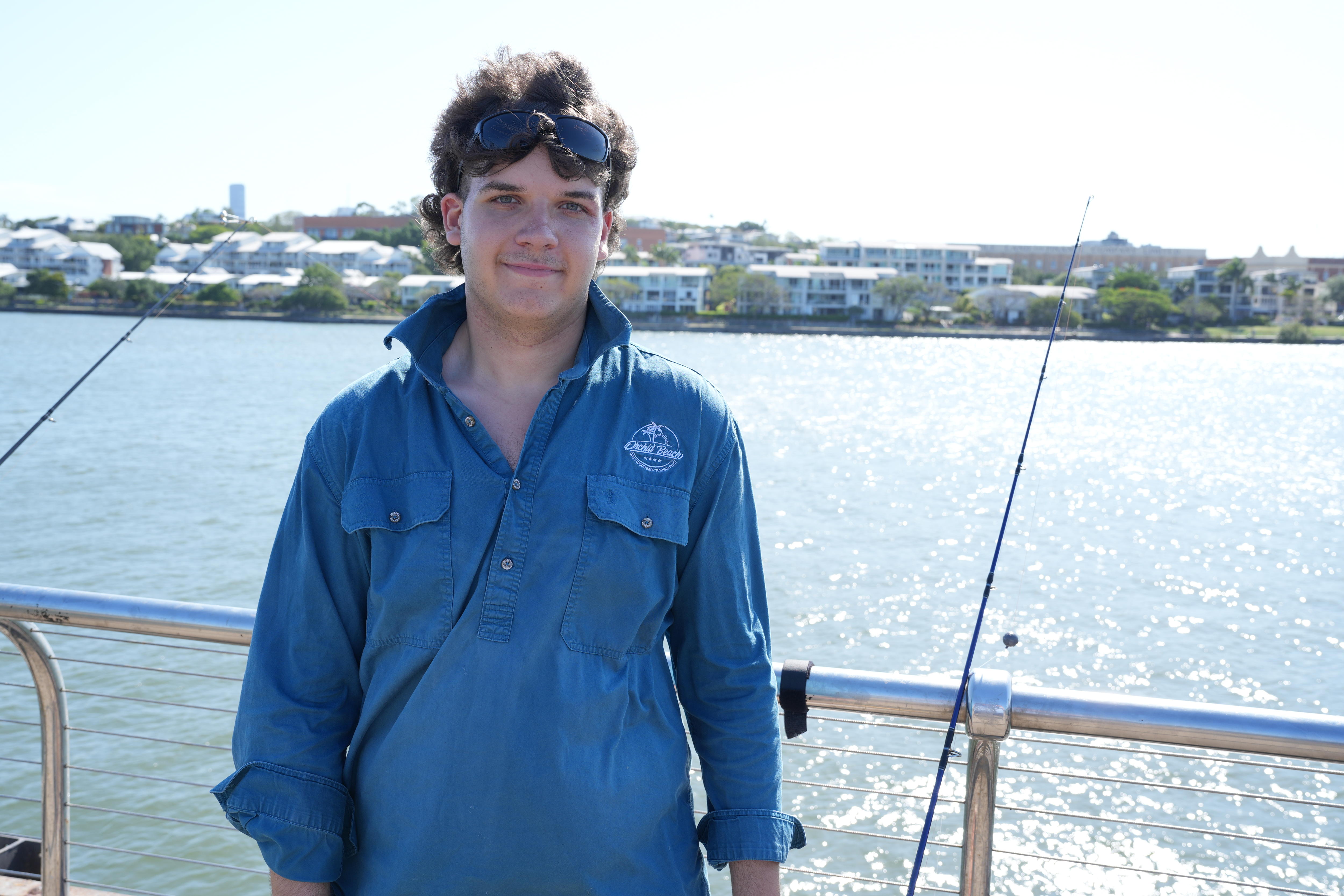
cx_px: 672
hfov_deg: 57.2
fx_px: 1232
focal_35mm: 33
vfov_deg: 40.0
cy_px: 448
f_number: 6.3
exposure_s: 1/200
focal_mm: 33
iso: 100
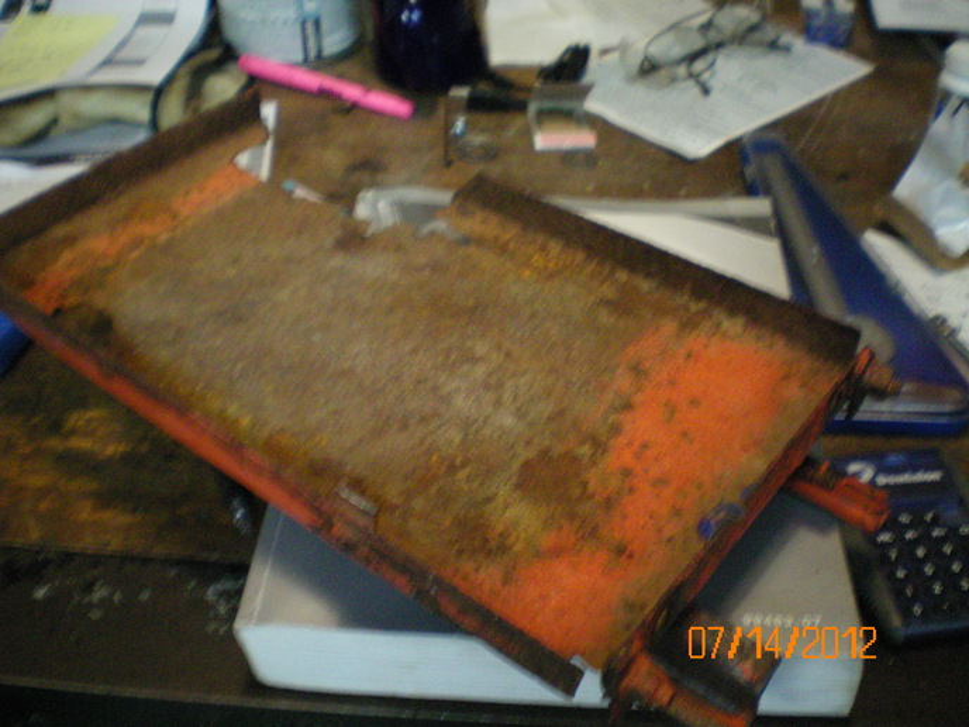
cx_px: 484
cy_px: 364
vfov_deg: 37.7
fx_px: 1064
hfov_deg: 49.0
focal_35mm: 38
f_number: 3.1
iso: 400
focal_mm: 6.3
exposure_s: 1/25
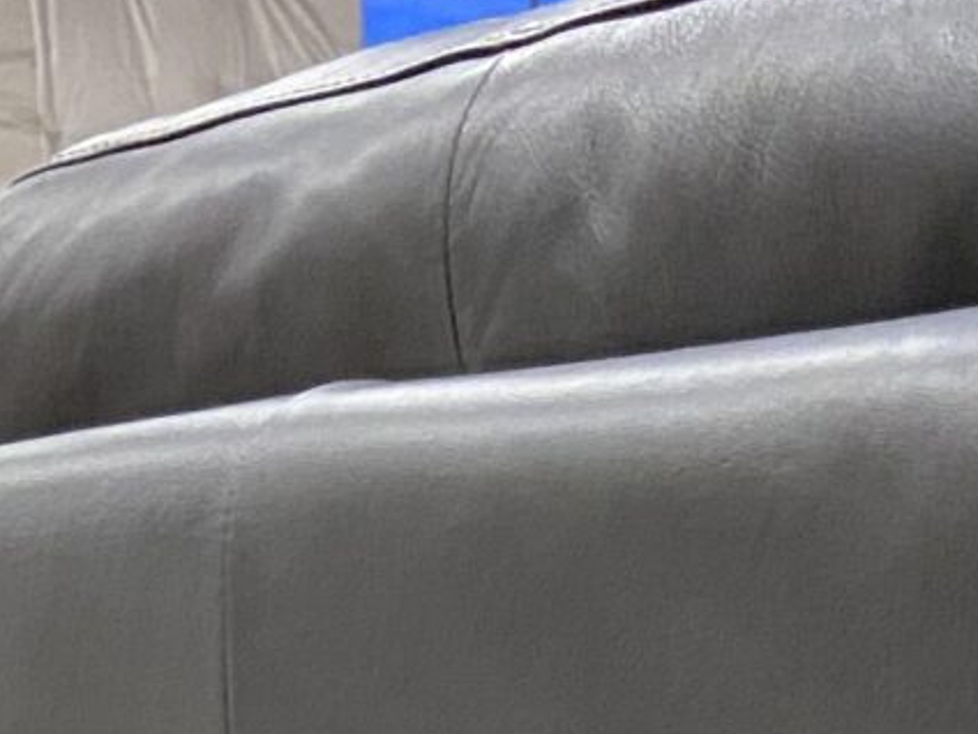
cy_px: 1886
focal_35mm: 157
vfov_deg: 8.5
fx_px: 4436
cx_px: 1105
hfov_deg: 12.3
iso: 500
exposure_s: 1/40
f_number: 1.8
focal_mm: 4.25
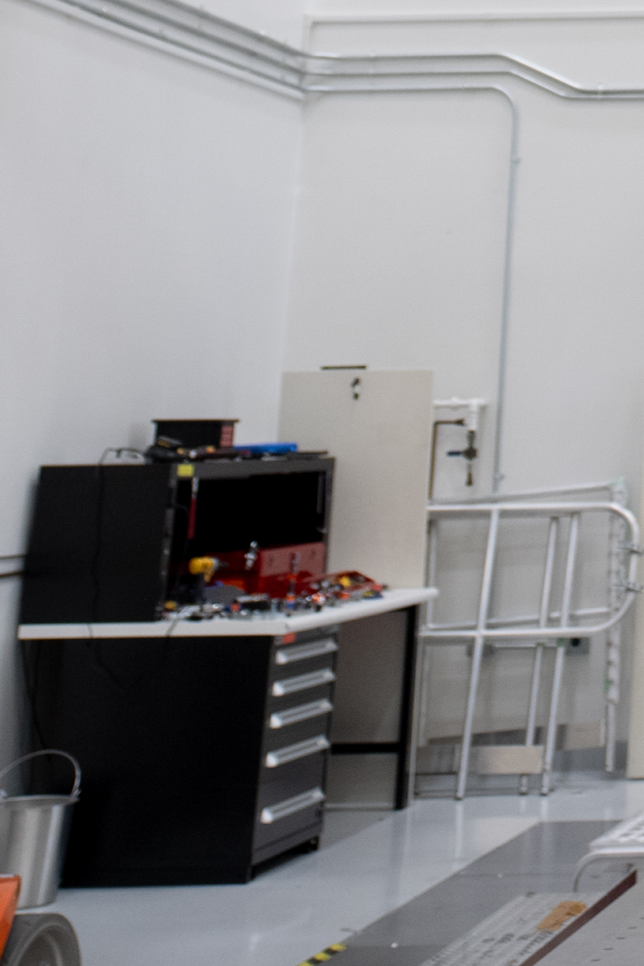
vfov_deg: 18.2
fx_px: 2603
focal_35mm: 97
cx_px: 1289
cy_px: -576
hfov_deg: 12.4
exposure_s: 1/80
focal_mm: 21
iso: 400
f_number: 4
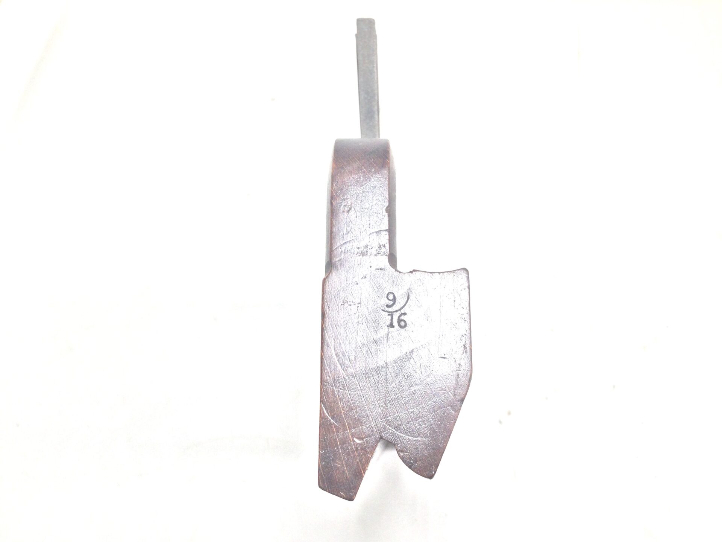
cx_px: 361
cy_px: 271
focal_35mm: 31
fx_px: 647
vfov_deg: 45.4
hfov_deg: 58.4
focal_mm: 3.3
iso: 25
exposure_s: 1/119
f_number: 2.4
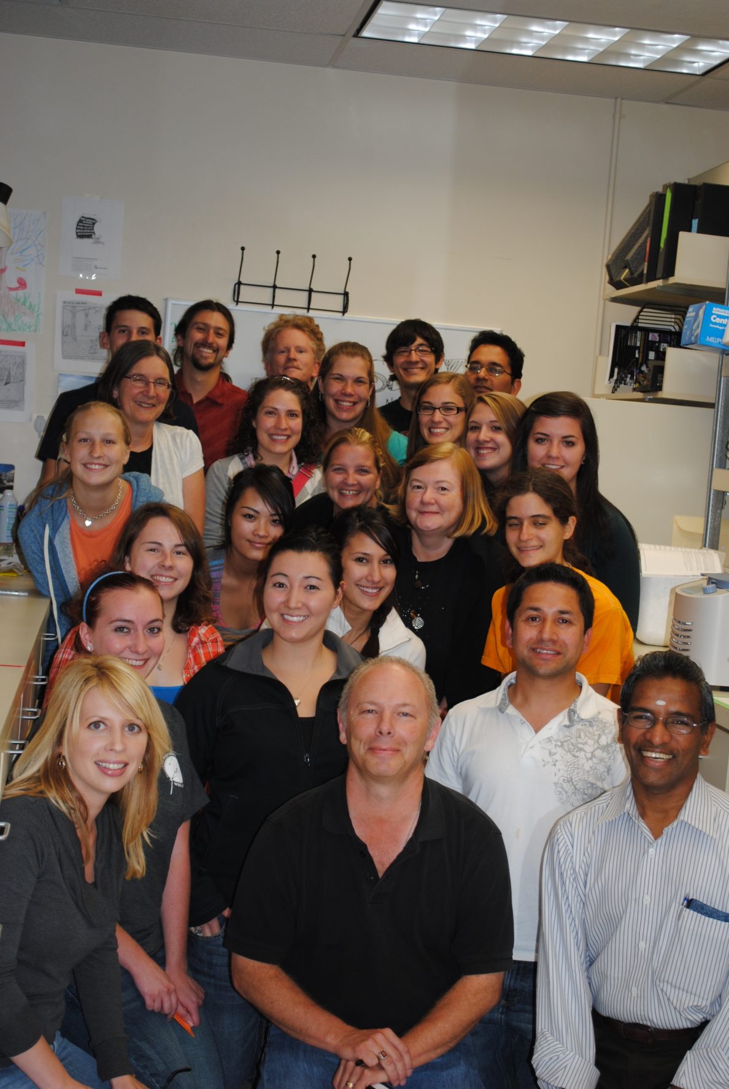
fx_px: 1817
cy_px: 544
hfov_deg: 22.7
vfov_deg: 33.4
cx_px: 364
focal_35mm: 60
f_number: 5.3
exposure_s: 1/60
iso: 200
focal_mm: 40
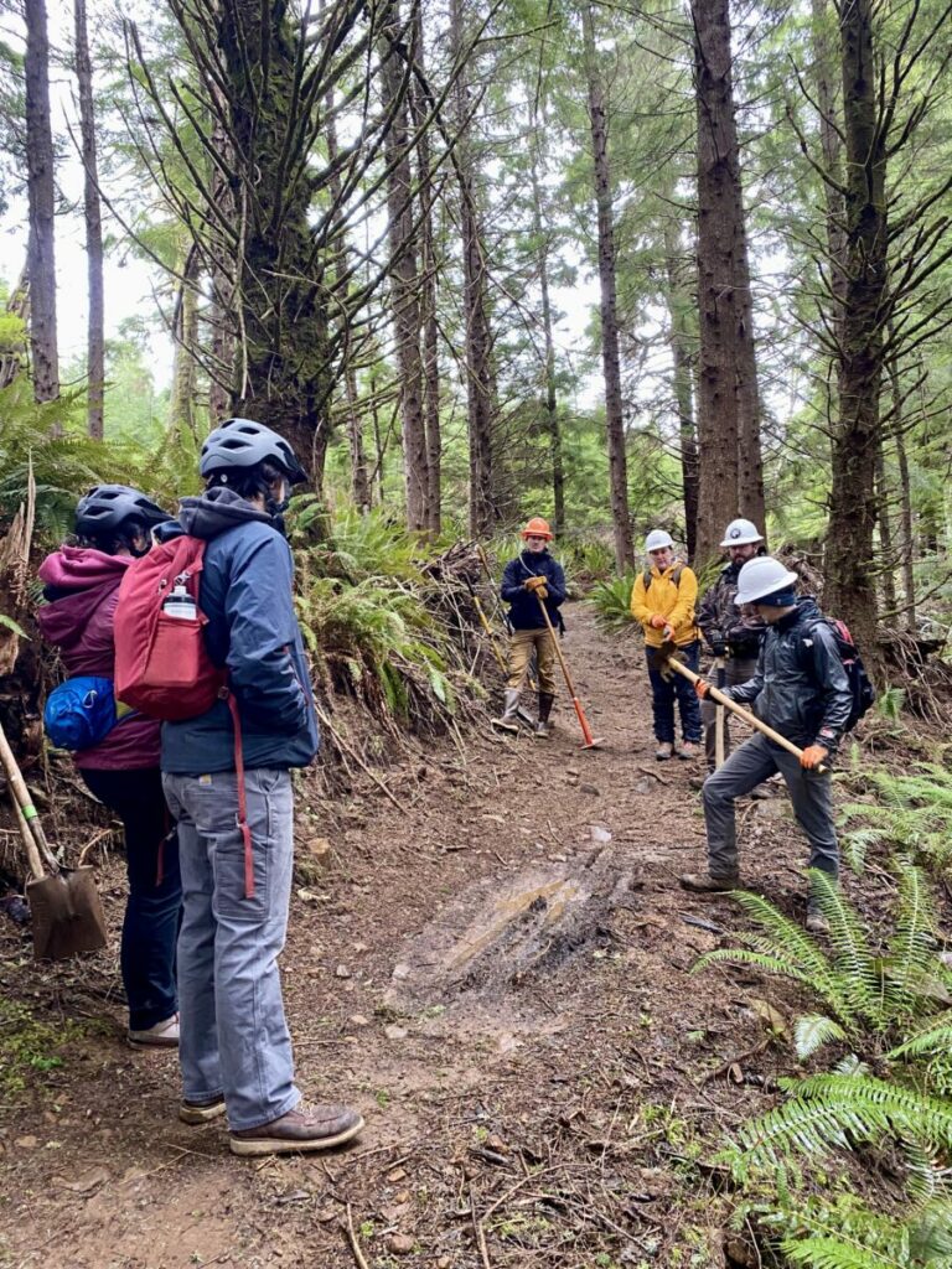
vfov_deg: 67.3
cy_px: 634
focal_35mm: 26
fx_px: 953
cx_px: 476
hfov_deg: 53.1
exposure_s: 1/60
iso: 250
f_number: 1.8
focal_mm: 4.25
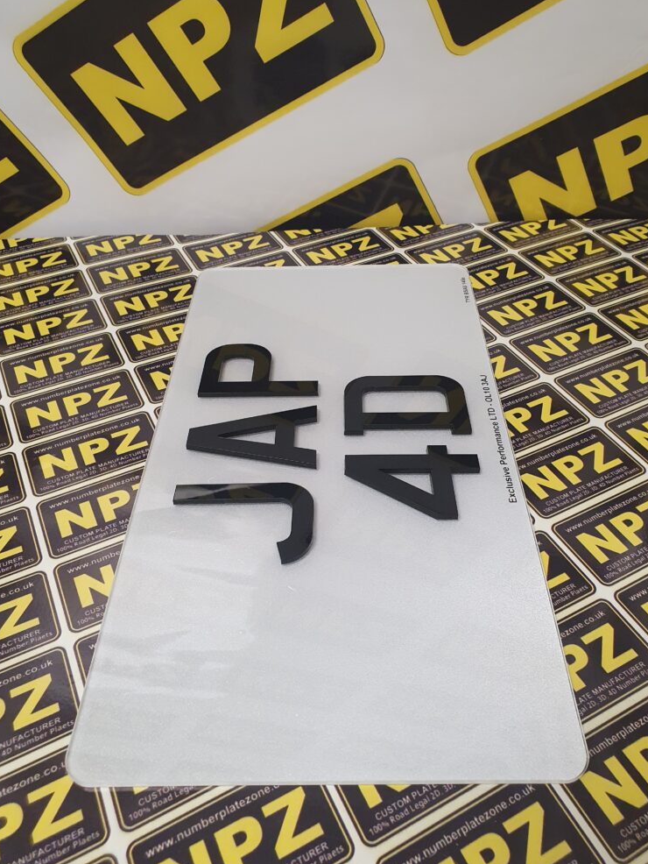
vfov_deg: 65.3
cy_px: 419
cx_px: 328
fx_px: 674
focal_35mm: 27
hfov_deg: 51.4
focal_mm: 4.32
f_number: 2.4
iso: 320
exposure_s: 1/100
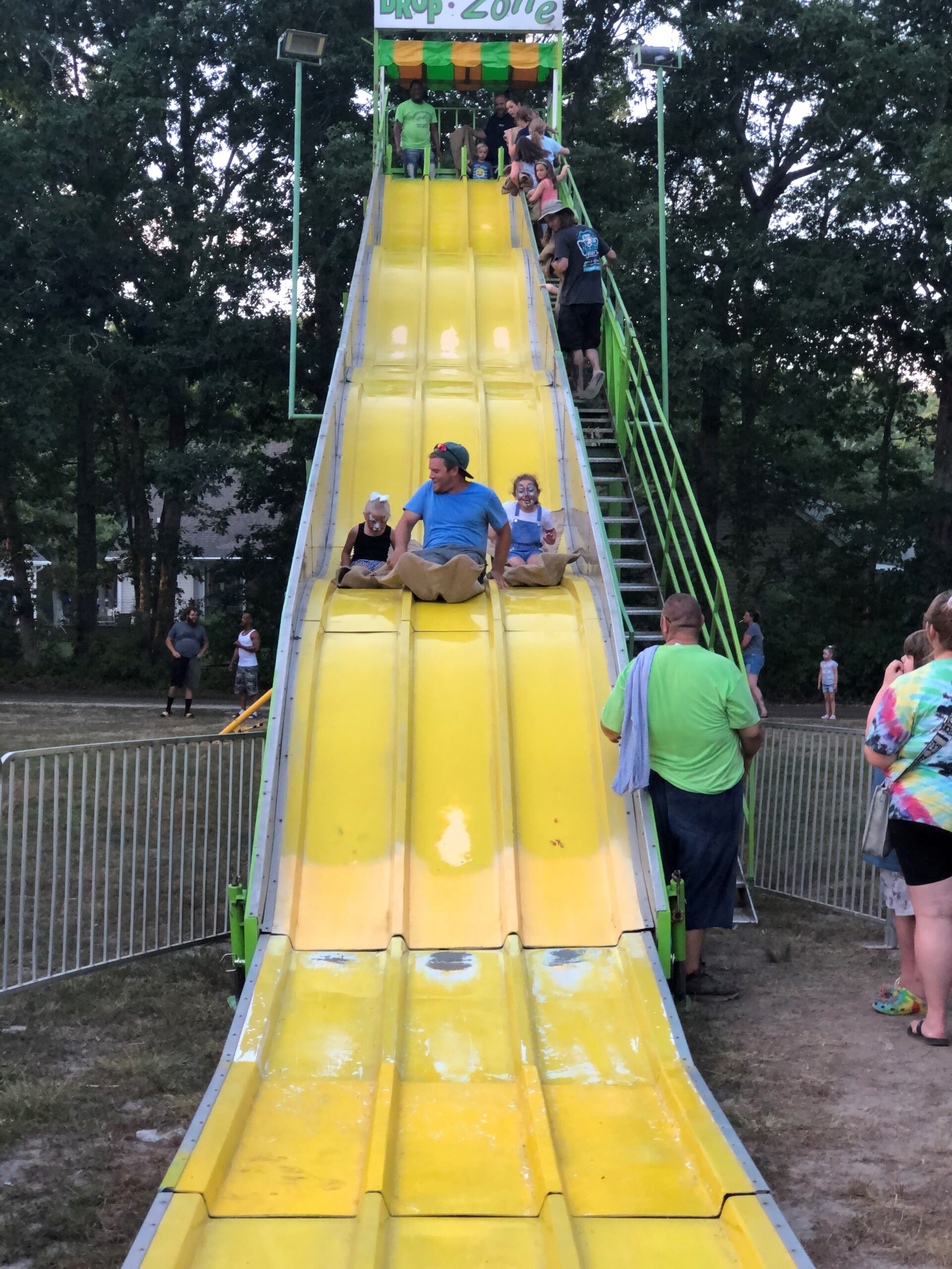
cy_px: 634
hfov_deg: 25.7
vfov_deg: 33.8
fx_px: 2090
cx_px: 476
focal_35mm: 57
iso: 160
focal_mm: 6.6
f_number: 2.8
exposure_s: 1/120
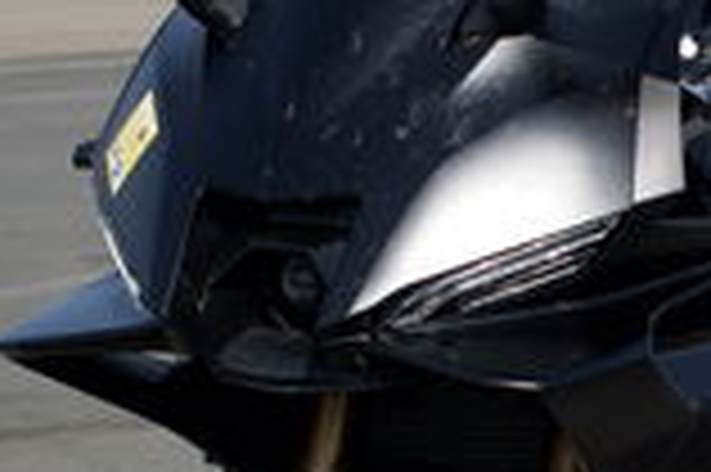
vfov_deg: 7.0
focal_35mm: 194
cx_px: 626
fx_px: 3827
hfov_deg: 10.6
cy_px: 463
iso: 200
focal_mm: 34
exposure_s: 1/1600
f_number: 4.5
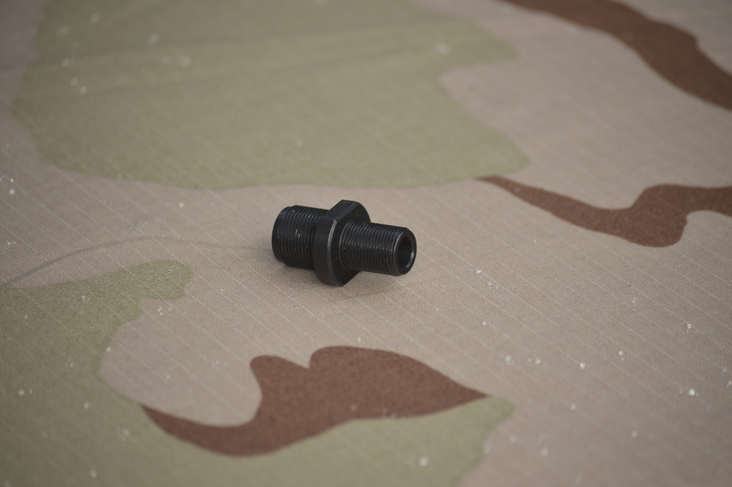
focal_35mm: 174
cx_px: 366
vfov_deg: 7.9
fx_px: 3535
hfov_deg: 11.8
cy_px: 244
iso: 100
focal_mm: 116
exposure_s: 1/200
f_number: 5
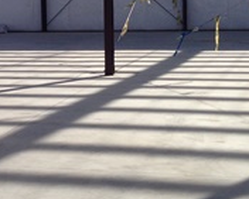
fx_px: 863
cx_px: 13
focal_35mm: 117
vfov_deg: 13.1
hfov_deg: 16.2
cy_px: 13
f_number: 2.4
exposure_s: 1/1808
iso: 50
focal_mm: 4.12
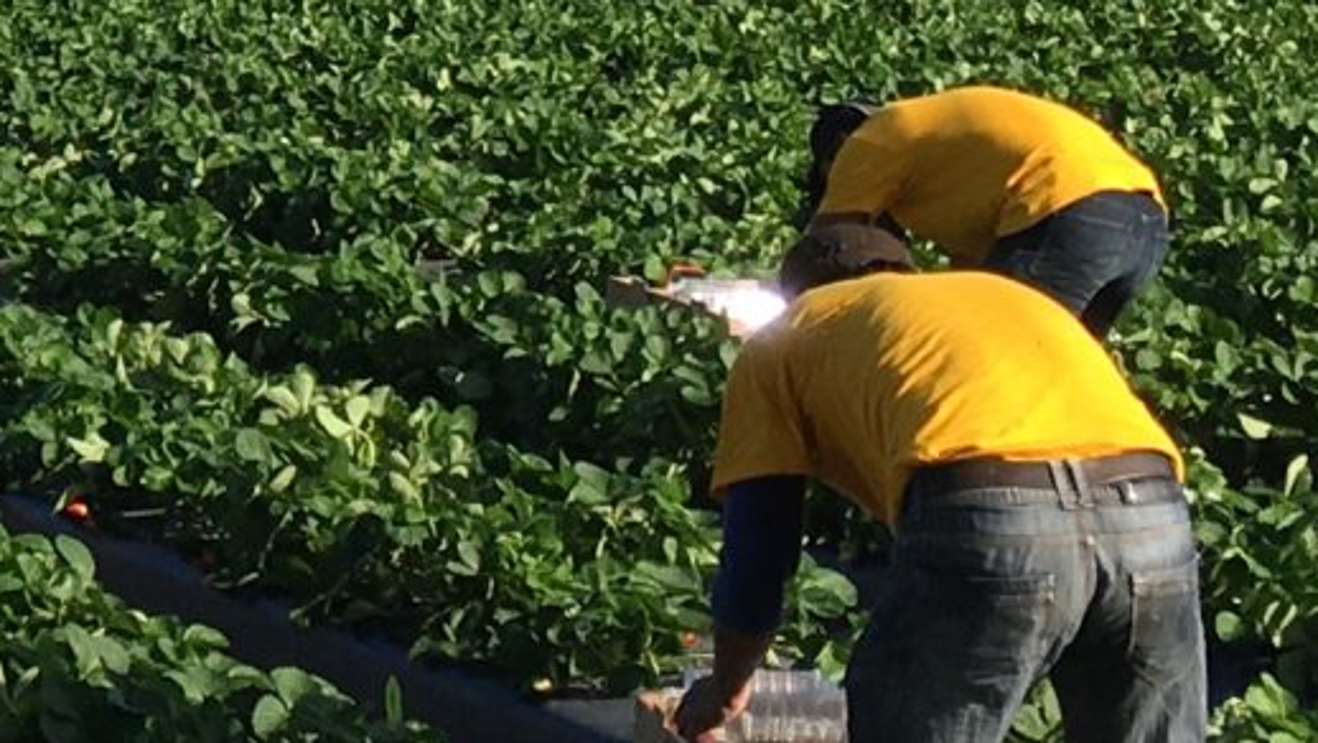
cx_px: -995
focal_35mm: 156
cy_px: -453
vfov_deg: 7.6
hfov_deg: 12.6
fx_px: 5455
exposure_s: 1/1148
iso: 25
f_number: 2.2
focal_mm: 4.15
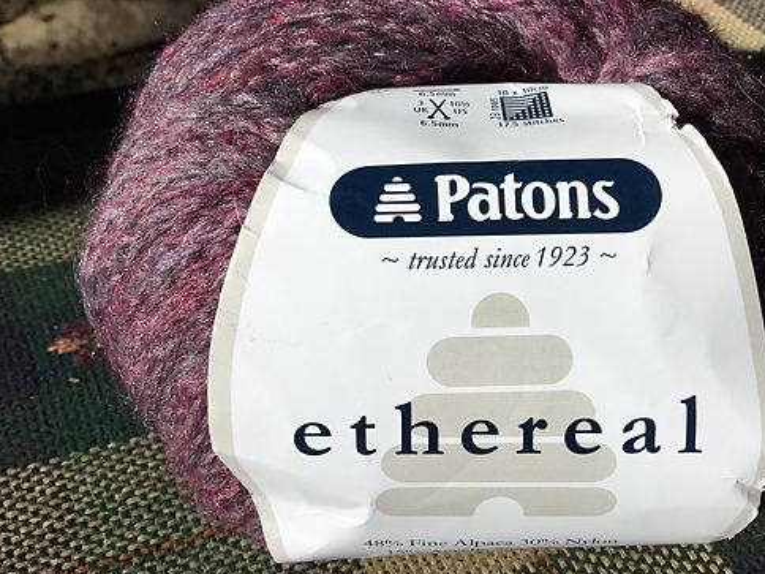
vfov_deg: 35.1
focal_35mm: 41
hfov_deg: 45.6
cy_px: 251
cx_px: 443
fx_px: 906
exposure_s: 1/2469
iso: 25
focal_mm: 3.3
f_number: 2.4
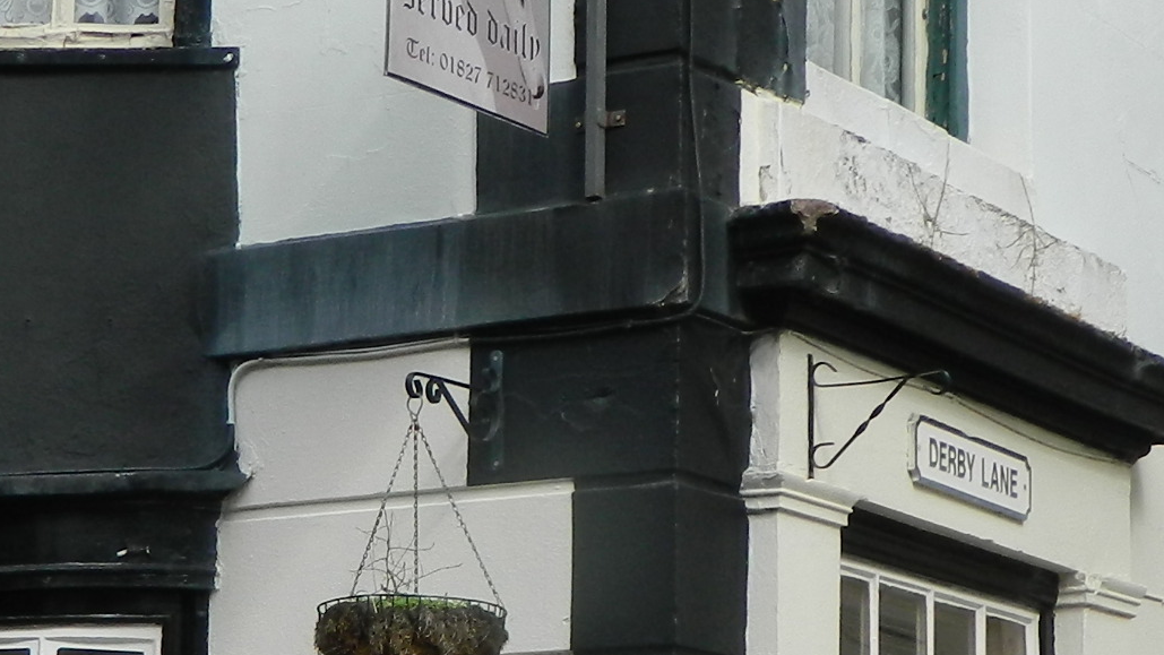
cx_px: 333
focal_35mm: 121
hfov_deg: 17.6
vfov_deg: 10.0
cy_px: 636
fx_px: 3735
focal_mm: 6.2
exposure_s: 1/400
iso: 80
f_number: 3.3
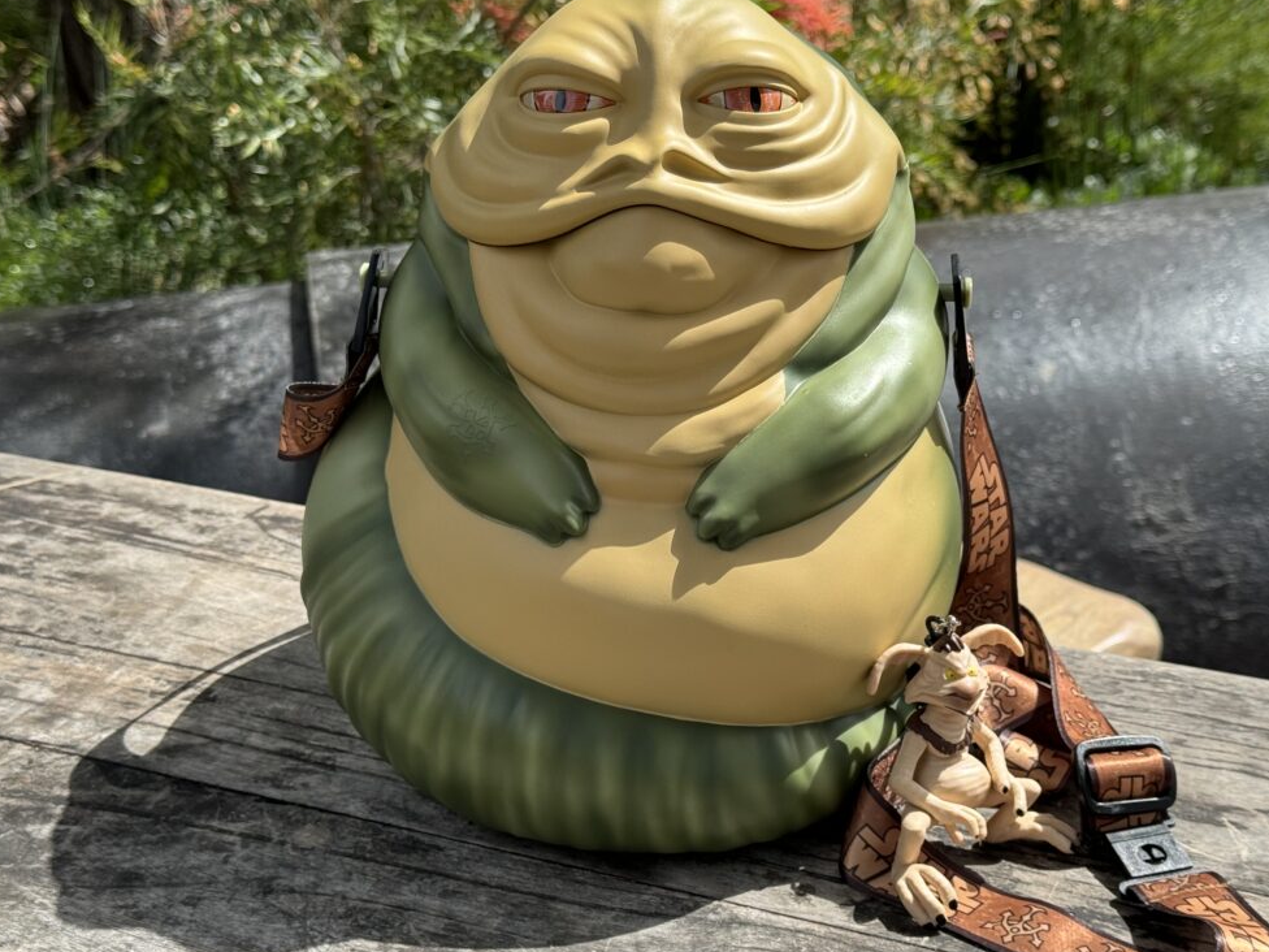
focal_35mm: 59
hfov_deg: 32.7
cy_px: 502
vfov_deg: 24.8
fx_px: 2163
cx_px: 685
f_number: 1.78
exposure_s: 1/3257
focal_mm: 6.86
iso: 64
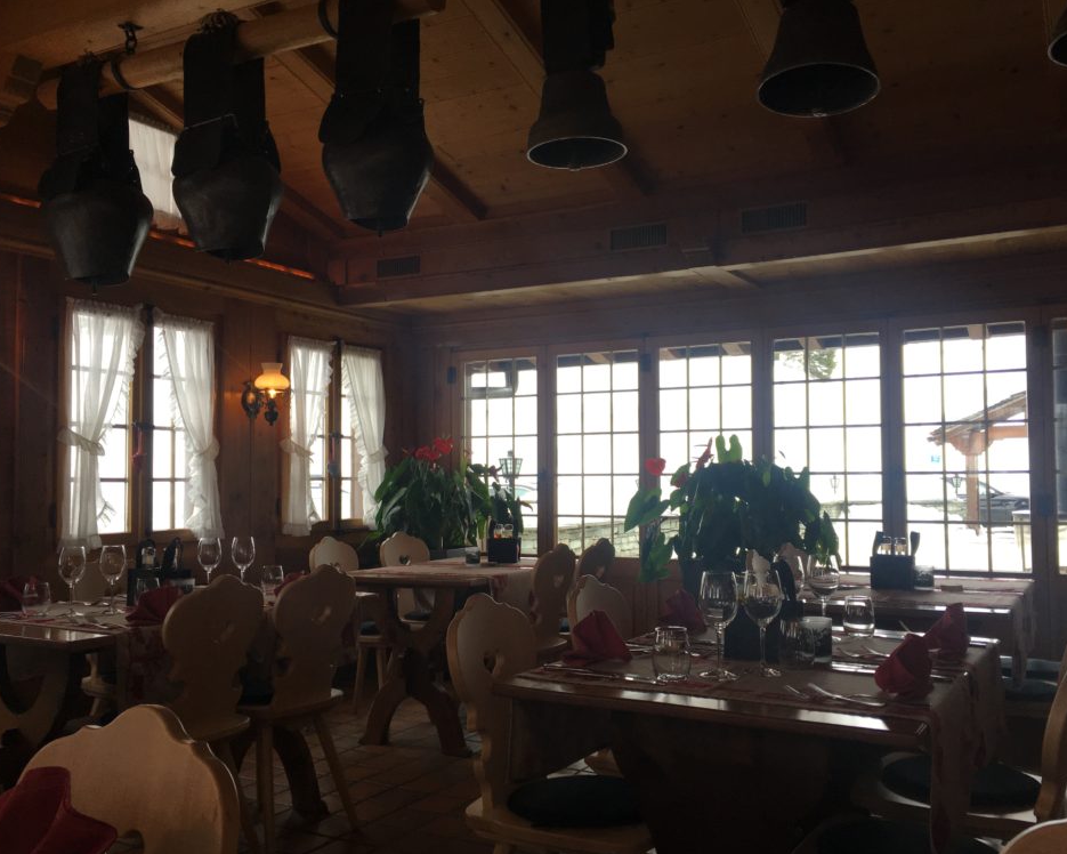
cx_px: 567
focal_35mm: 31
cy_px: 436
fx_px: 979
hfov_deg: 57.1
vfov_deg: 47.1
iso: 40
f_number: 2.2
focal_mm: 4.15
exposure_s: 1/100
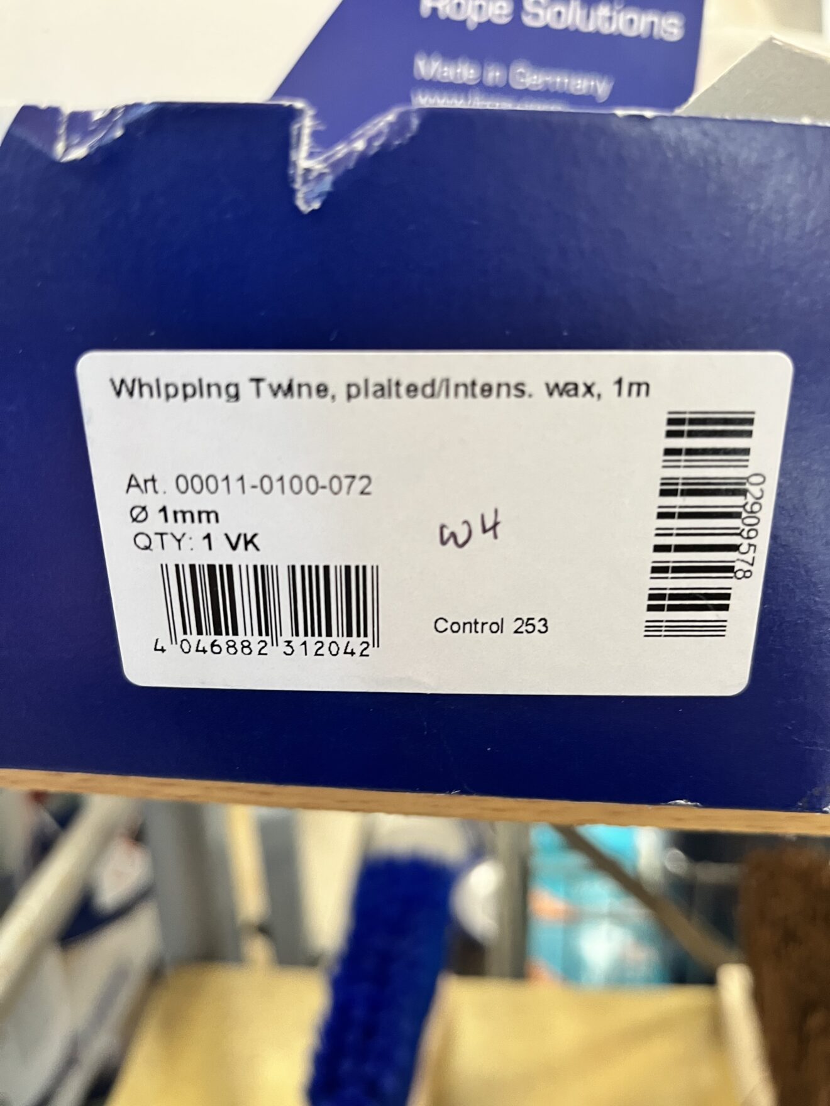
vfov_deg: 67.3
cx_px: 415
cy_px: 553
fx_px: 831
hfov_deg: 53.1
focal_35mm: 26
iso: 200
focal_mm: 5.1
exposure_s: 1/50
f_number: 1.6
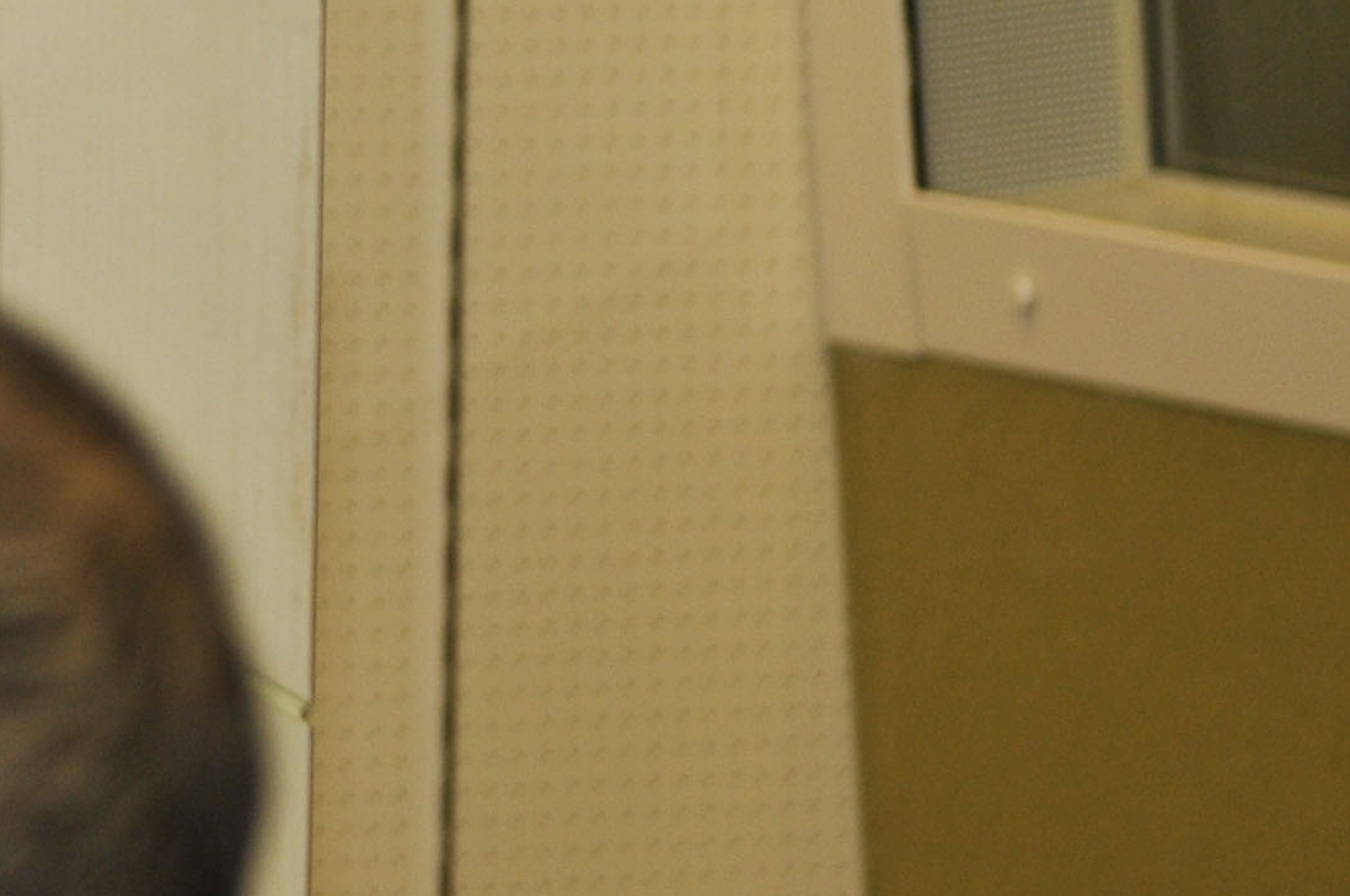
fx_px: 15354
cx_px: -1056
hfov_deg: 5.0
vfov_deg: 3.3
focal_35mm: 410
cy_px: -720
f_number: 2.8
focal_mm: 70
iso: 250
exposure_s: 1/125
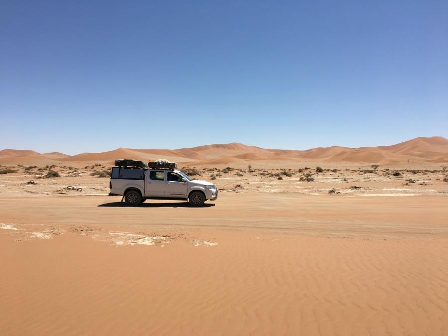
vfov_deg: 48.2
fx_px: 375
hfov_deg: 61.7
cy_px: 168
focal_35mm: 29
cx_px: 224
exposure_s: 1/2959
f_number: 2.2
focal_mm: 4.15
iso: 25
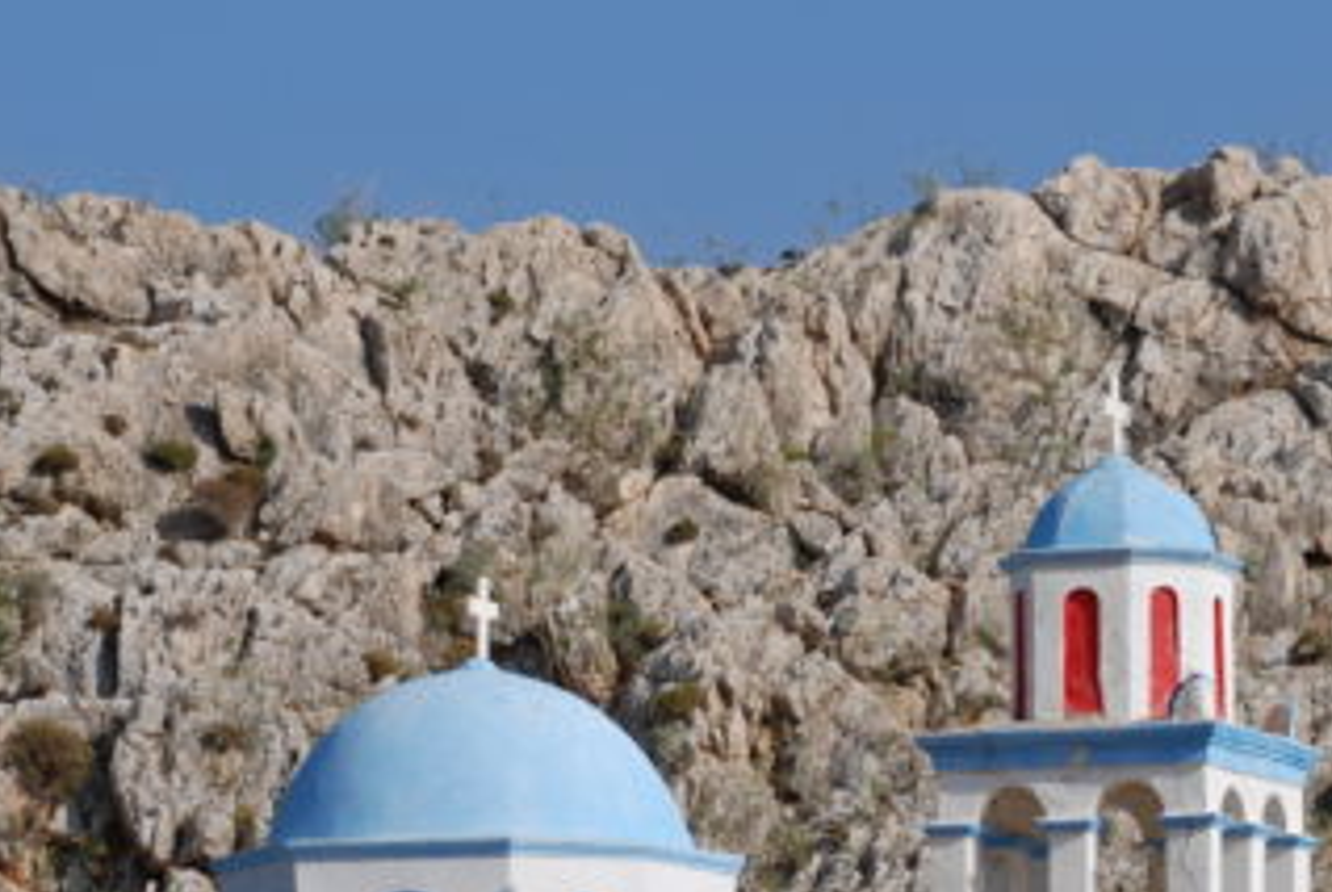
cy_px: 1093
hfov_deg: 7.3
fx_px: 10374
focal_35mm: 280
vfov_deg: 4.9
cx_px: 1106
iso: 100
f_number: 9
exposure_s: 1/400
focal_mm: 66
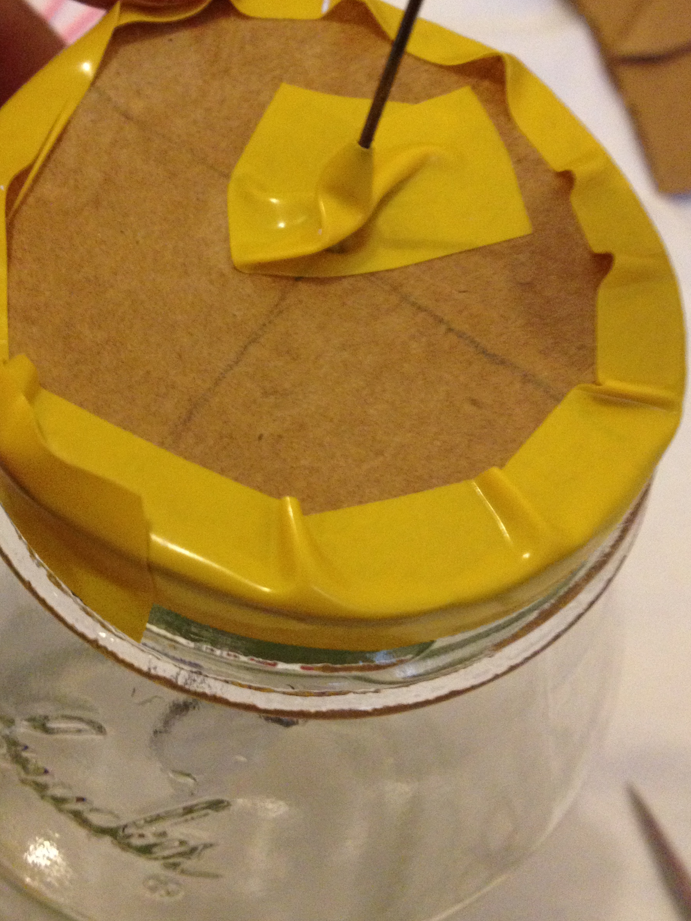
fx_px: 1278
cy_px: 391
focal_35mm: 48
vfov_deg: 39.6
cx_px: 278
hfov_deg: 30.2
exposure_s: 1/20
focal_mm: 4.28
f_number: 2.4
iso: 320
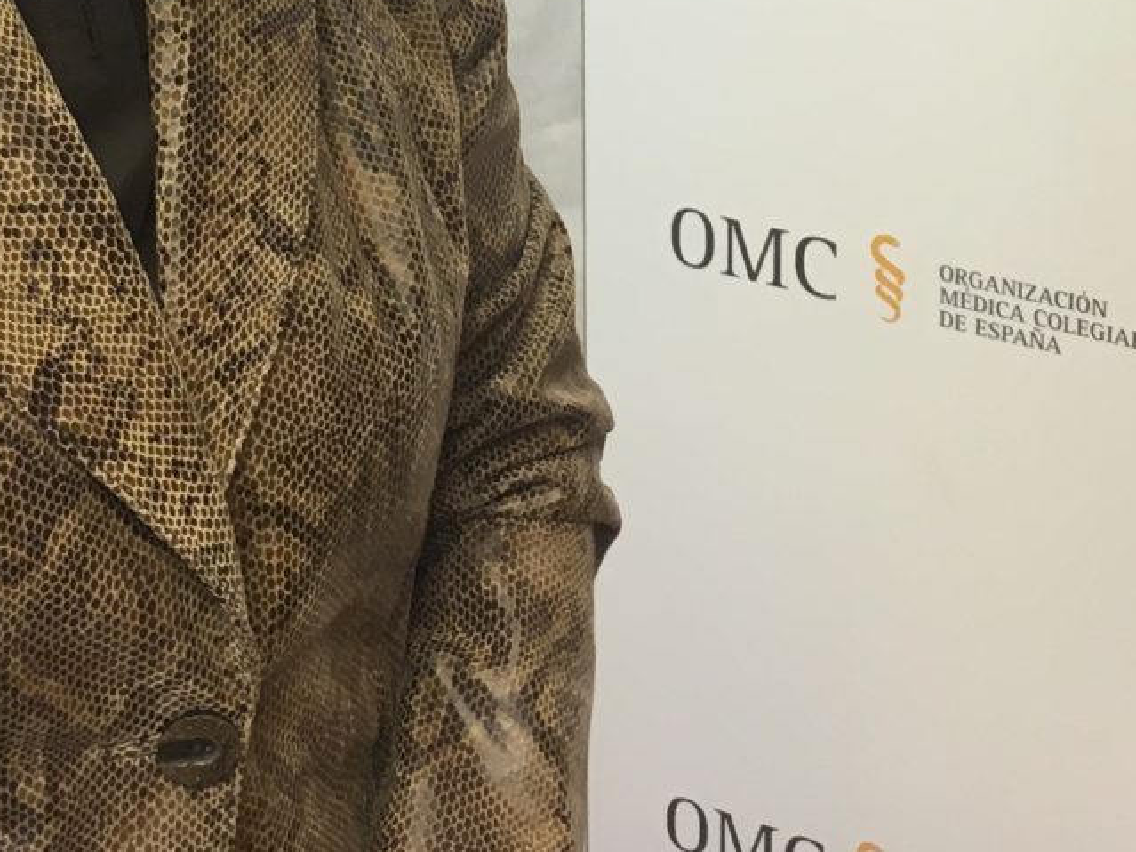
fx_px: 3051
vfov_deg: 15.1
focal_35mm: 93
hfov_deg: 21.1
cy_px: -283
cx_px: 604
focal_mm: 4.15
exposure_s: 1/33
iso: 64
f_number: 2.2
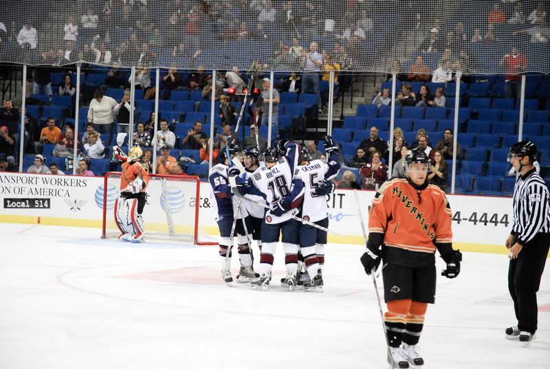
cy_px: 184
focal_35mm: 105
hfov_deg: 19.4
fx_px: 1607
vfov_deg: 13.1
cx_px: 275
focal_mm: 70
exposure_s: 1/250
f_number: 4.5
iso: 800
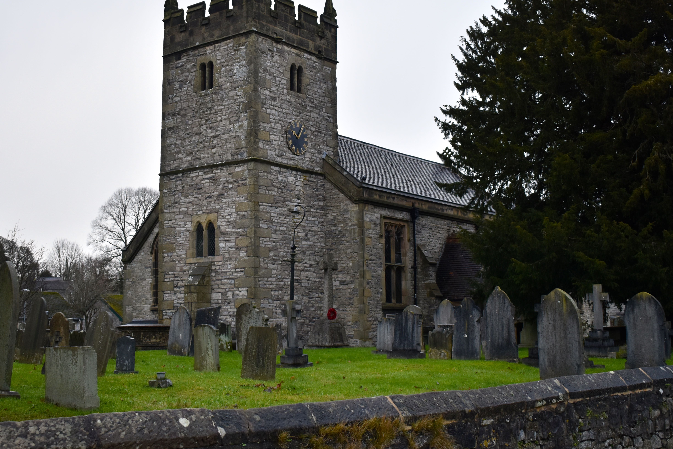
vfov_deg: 28.1
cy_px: 202
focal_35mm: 48
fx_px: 897
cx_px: 325
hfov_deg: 41.1
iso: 400
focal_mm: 26
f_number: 4.5
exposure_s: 1/100
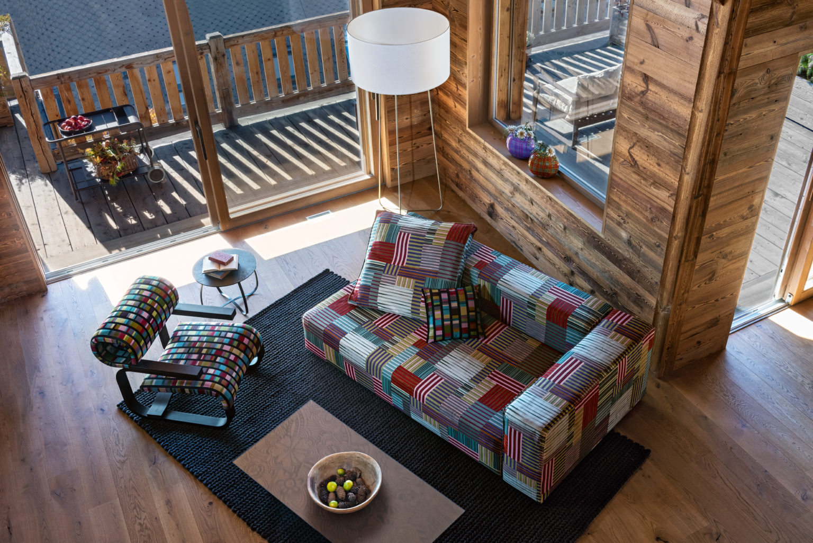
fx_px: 813
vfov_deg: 36.9
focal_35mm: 36
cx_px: 406
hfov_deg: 53.1
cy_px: 272
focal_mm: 36
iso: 320
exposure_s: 1/15
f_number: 11
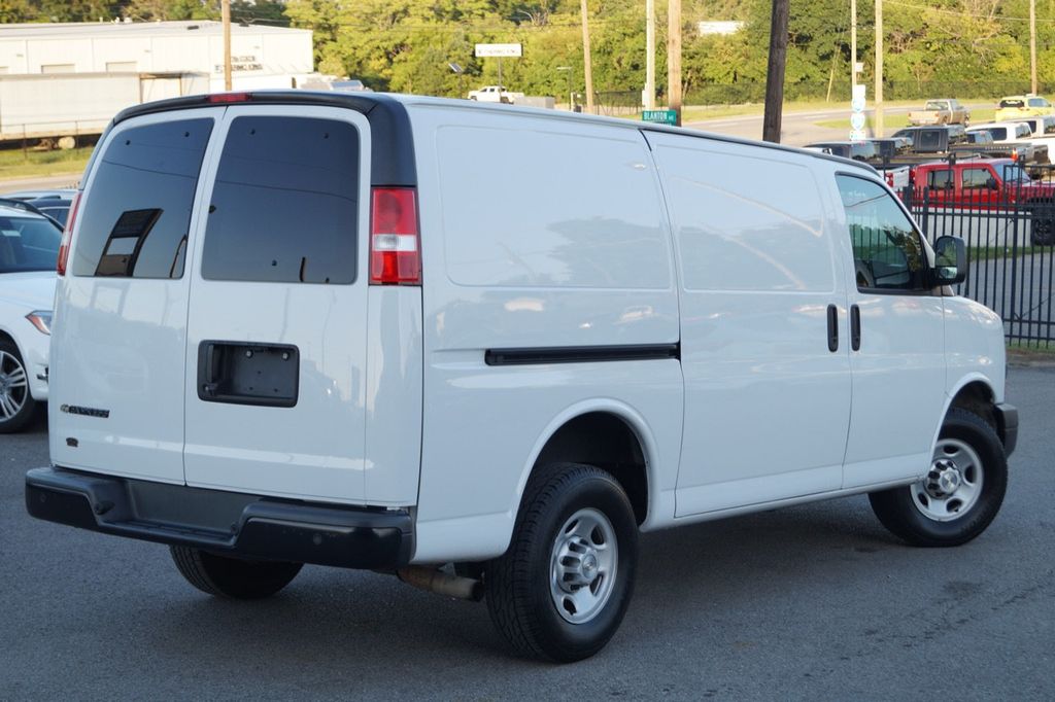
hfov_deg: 33.4
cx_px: 528
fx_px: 1758
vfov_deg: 22.6
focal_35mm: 60
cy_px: 351
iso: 100
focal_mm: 40
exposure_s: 1/100
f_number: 7.1
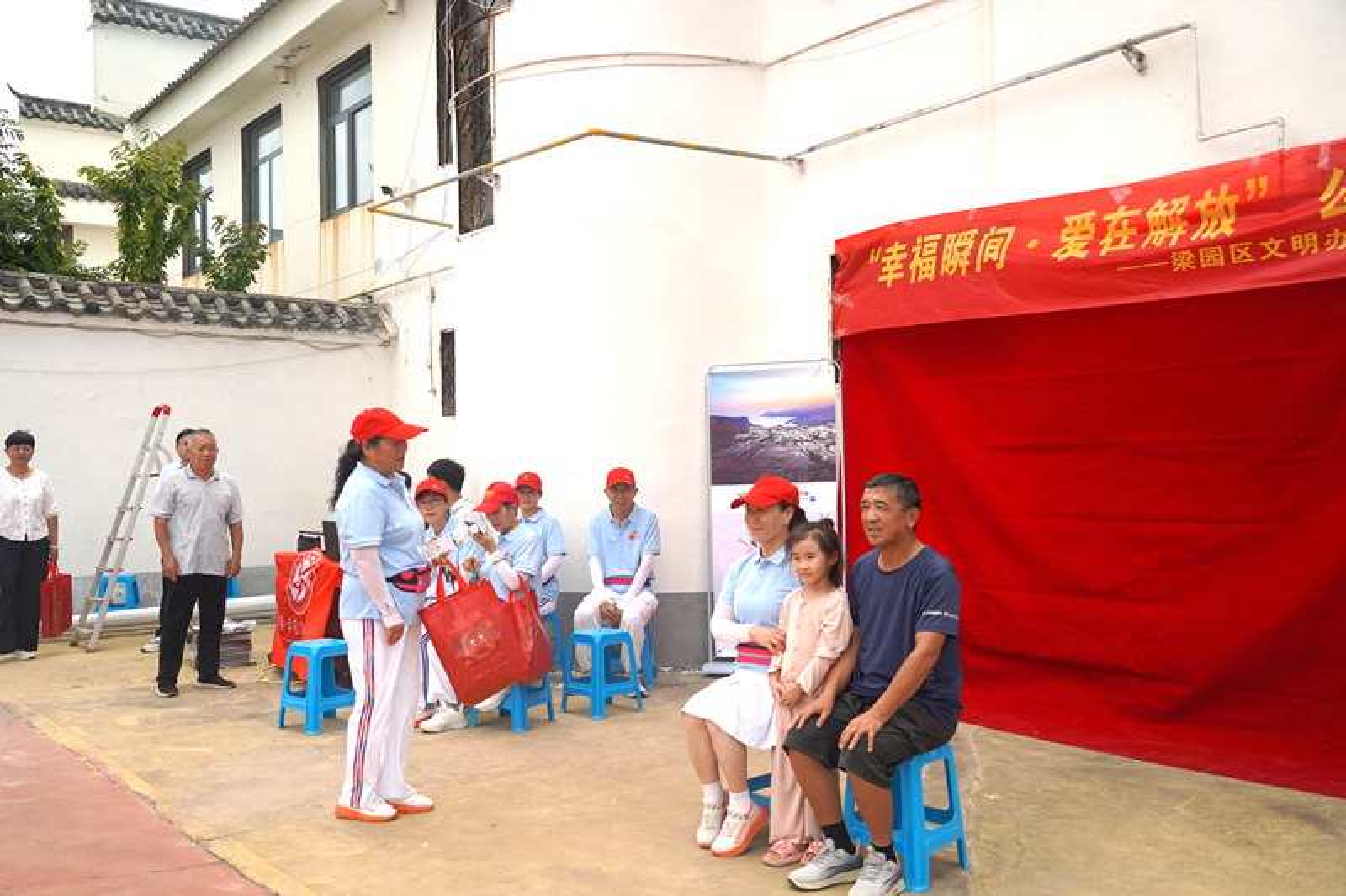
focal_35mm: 32
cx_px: 673
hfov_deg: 58.7
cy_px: 448
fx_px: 1196
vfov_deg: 41.1
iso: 100
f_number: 4.5
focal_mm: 32
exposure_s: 1/640
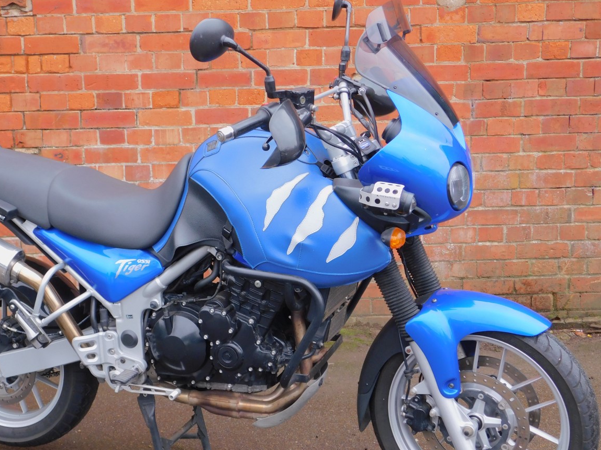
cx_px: 232
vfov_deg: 22.9
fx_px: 1111
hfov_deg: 30.2
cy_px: 253
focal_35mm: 64
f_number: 3.8
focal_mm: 9
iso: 125
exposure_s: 1/60
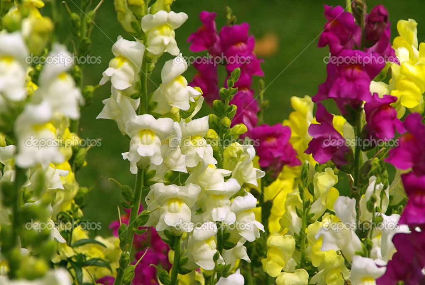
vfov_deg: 3.7
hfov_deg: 5.5
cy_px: 142
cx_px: 212
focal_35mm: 375
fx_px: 4433
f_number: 11
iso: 100
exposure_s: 1/90
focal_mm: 250
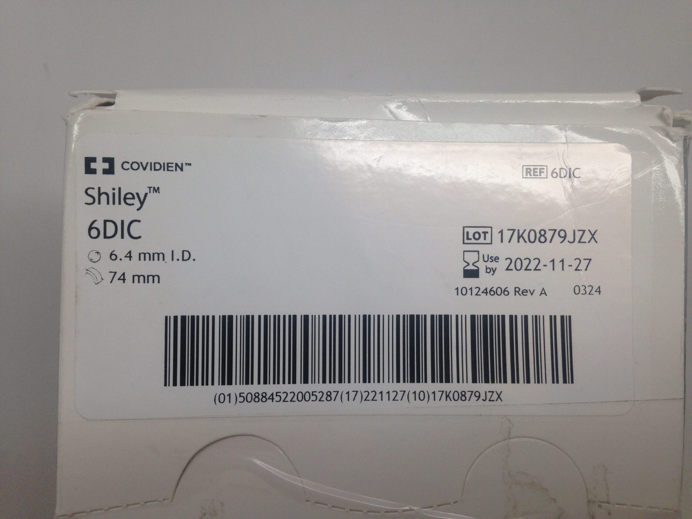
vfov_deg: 42.9
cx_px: 346
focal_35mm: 33
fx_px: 660
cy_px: 260
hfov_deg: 55.4
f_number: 2.4
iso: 64
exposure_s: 1/120
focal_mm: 4.12
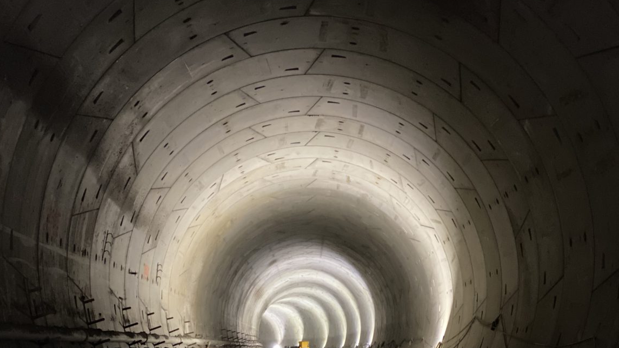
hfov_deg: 27.9
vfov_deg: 15.6
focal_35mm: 76
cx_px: 308
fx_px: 1247
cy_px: 356
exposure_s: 1/15
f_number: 2
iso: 400
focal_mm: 6
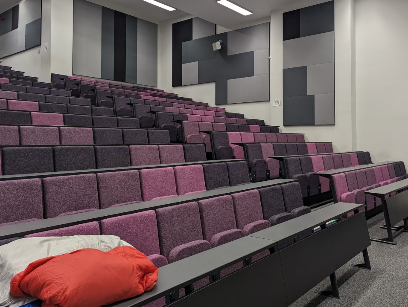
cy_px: 127
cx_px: 228
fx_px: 354
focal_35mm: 30
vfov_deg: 46.7
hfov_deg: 59.7
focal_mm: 6.81
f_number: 1.85
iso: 78
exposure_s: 1/50
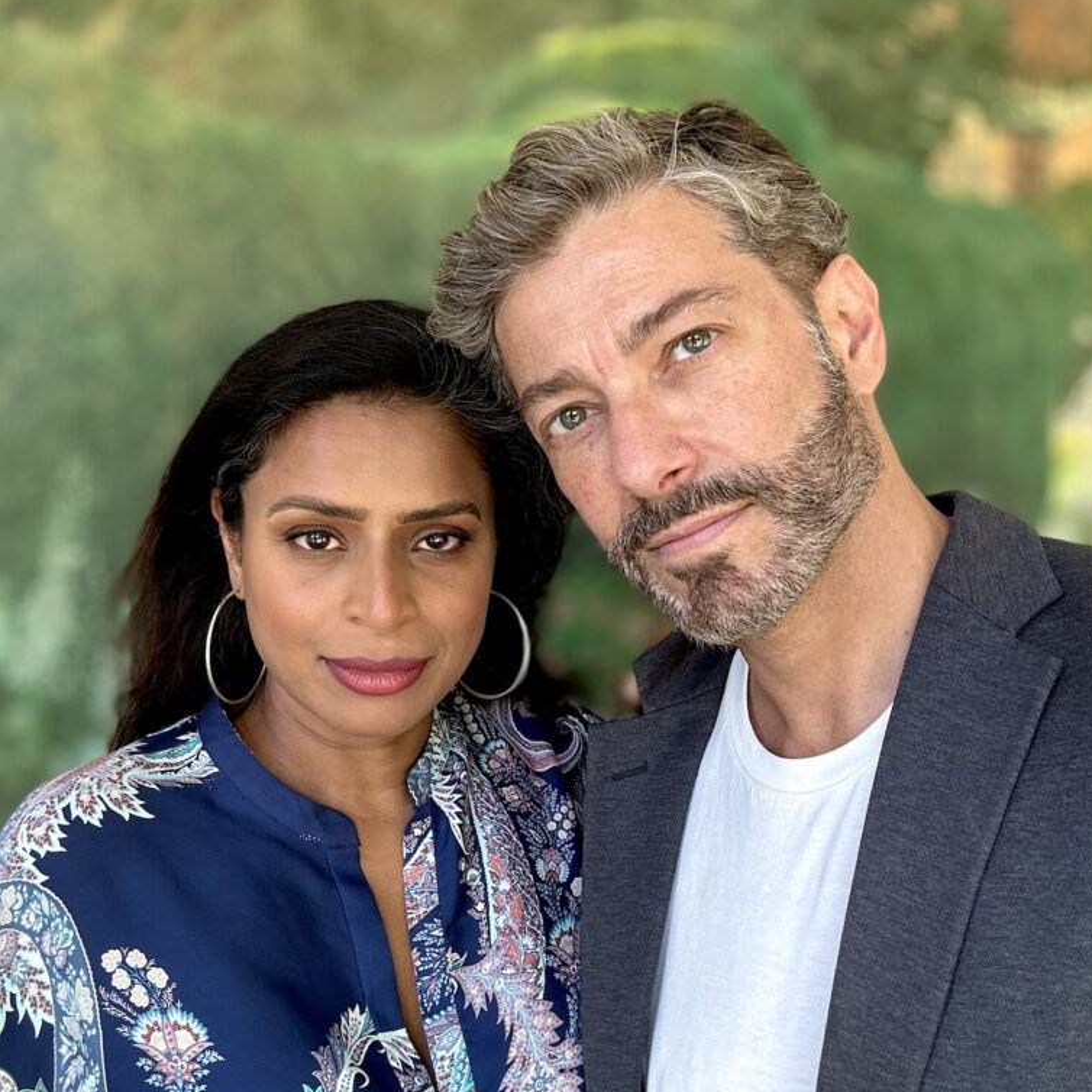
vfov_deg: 46.0
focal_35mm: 36
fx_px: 1285
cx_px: 555
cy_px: 501
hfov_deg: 46.0
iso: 64
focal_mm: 2.69
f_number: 1.9
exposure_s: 1/121
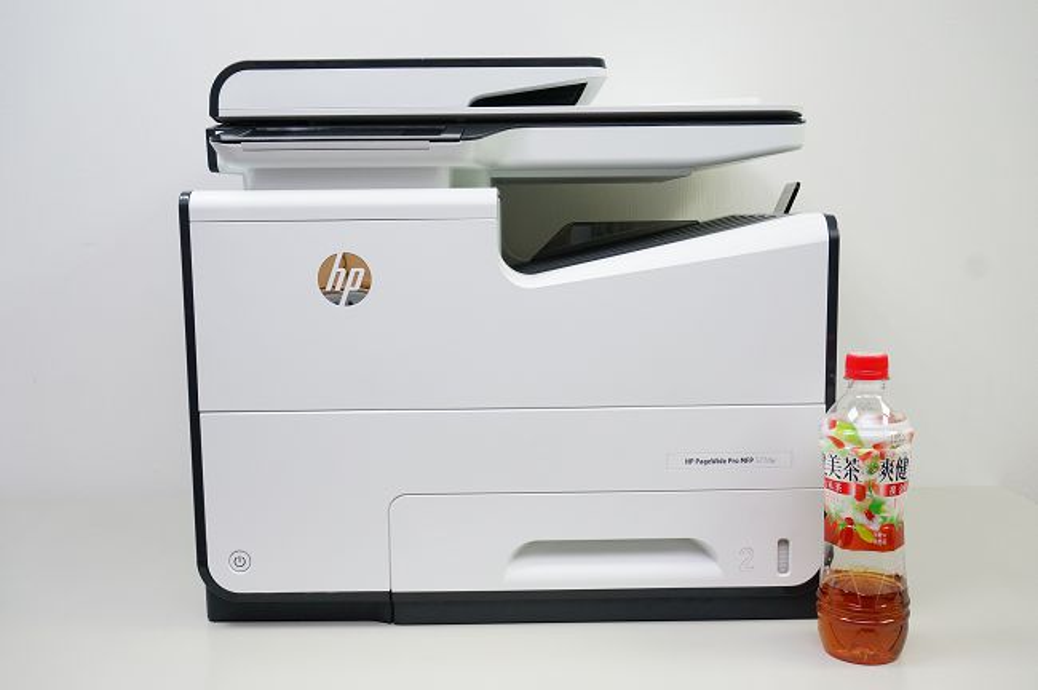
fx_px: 1037
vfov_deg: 36.8
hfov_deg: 53.2
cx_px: 519
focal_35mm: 36
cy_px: 345
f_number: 7.1
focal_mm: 24
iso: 800
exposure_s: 1/60
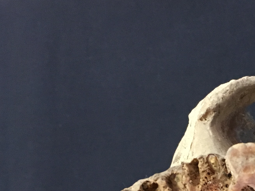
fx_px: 656
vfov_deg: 15.8
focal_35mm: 89
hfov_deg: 19.6
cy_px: 240
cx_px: 364
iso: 250
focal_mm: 4.15
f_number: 2.2
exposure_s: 1/33
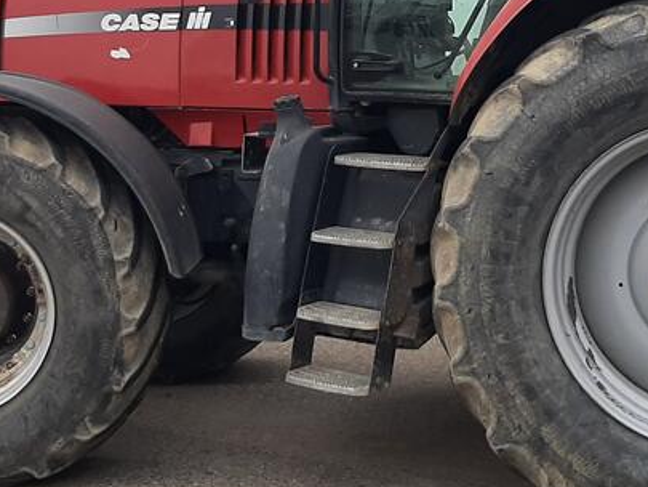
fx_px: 1442
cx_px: 419
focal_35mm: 77
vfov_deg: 19.0
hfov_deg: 25.2
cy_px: 96
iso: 40
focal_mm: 3.93
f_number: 1.7
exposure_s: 1/455
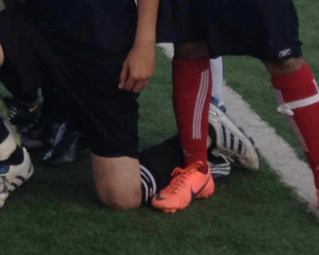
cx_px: -178
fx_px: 1756
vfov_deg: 8.2
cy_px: -118
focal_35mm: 186
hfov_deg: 10.0
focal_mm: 4.28
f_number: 2.4
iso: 50
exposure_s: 1/389
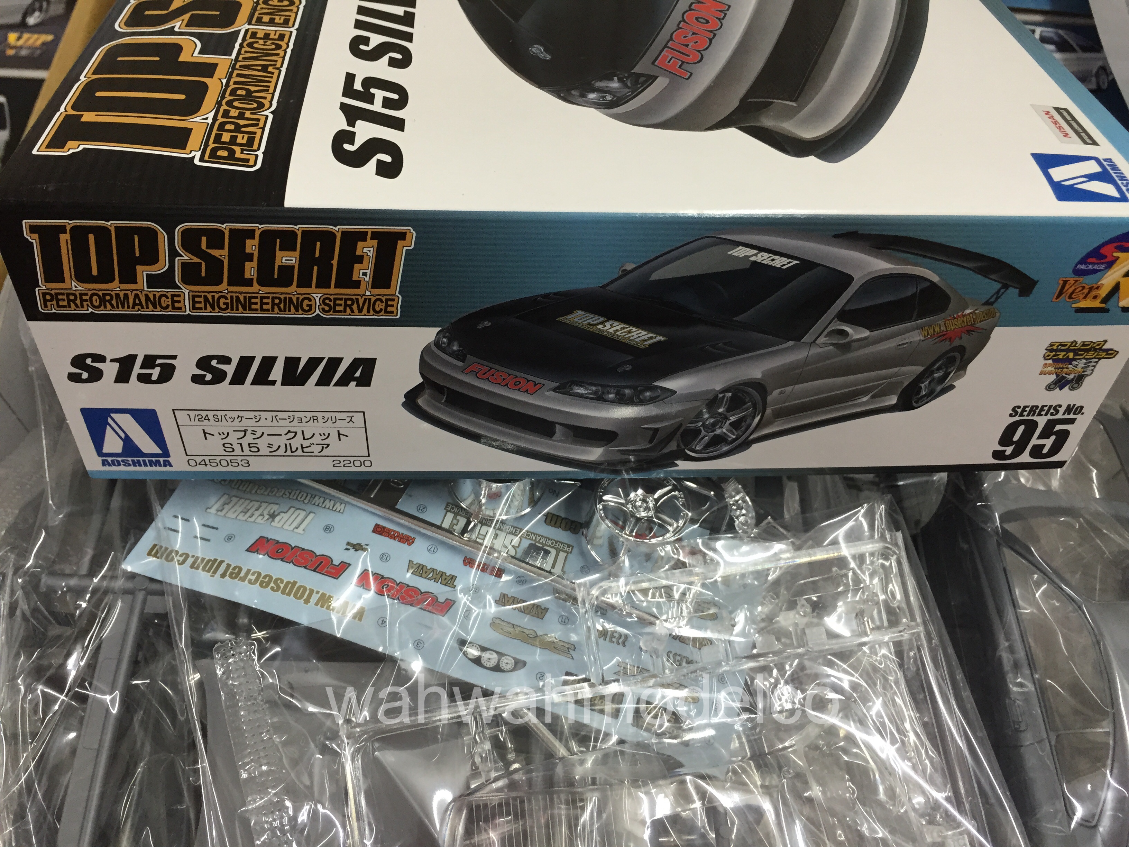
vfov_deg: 48.2
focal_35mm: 29
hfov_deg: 61.7
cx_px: 564
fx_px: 946
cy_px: 424
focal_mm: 4.15
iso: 125
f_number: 2.2
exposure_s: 1/33
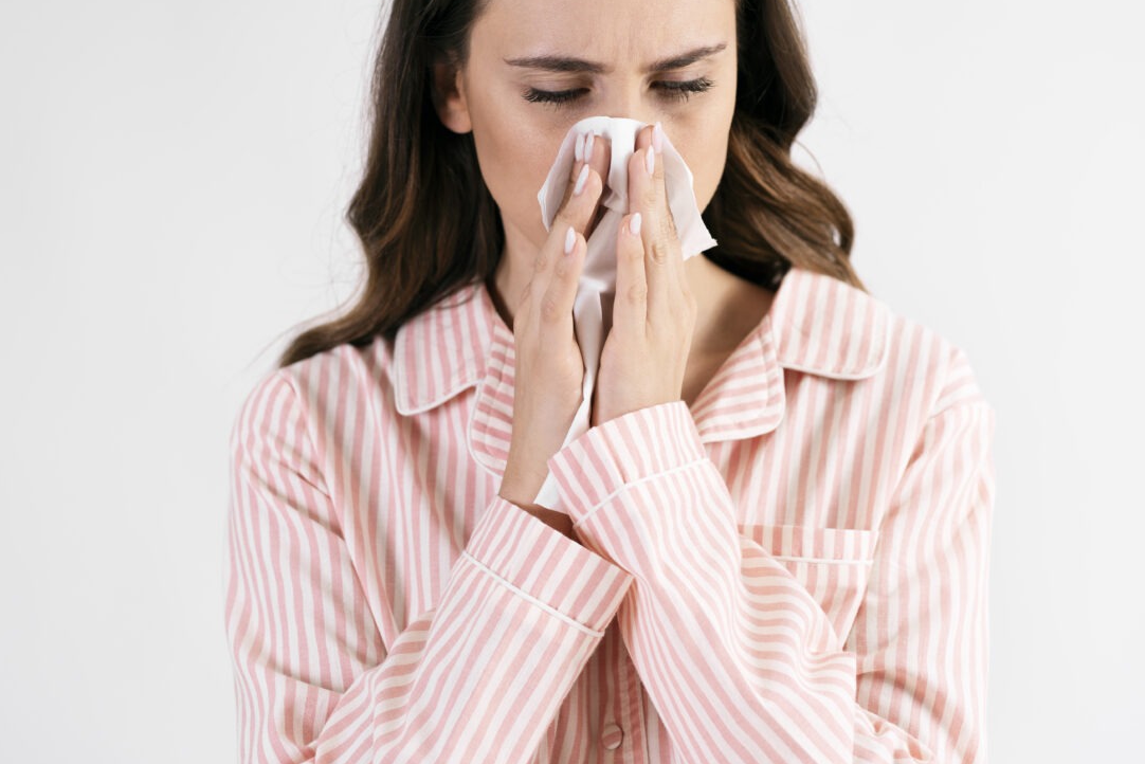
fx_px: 2259
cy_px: 258
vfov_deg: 19.1
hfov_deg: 28.4
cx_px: 639
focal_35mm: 71
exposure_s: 1/125
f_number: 3.5
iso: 125
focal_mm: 50
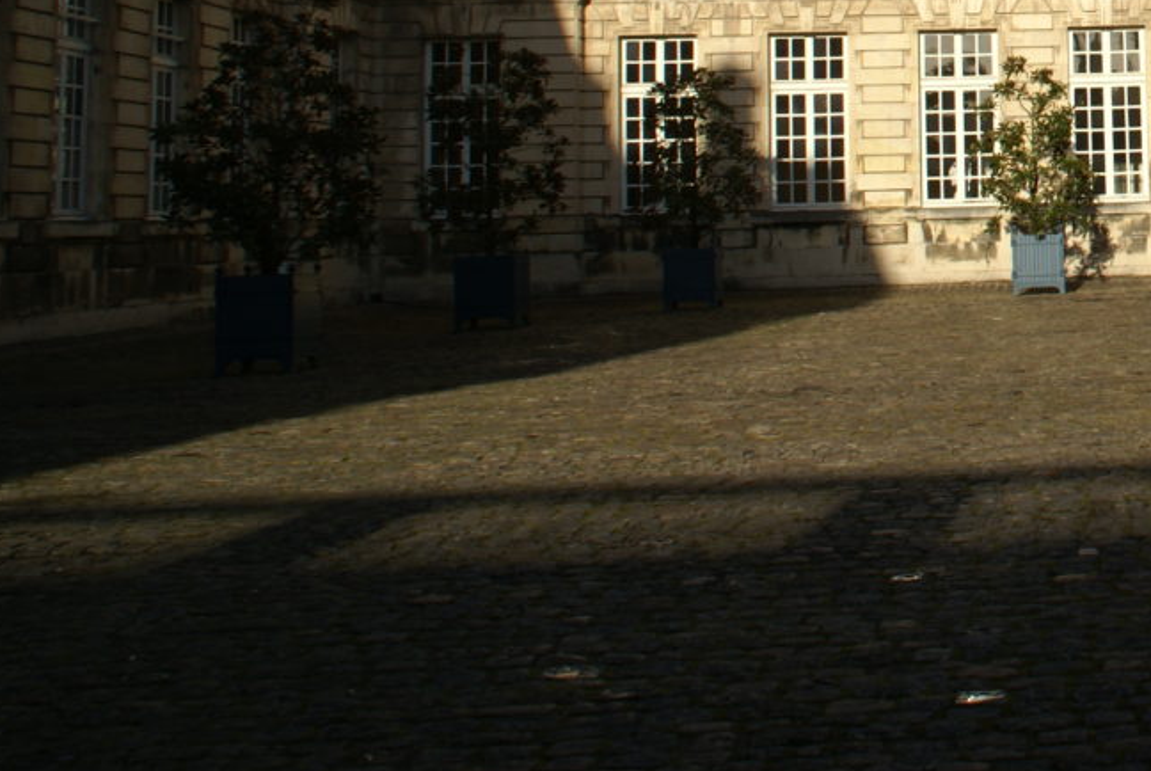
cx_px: 1323
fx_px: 2049
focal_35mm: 64
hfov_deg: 28.0
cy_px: -75
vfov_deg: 20.3
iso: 100
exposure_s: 1/160
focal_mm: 18
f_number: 10
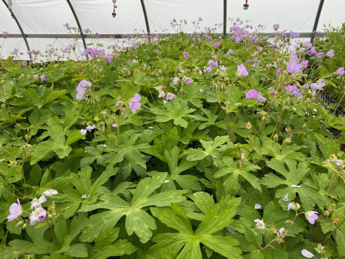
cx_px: 172
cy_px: 130
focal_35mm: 26
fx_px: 259
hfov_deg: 67.3
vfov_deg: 53.1
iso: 32
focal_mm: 4.25
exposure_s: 1/121
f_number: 1.8
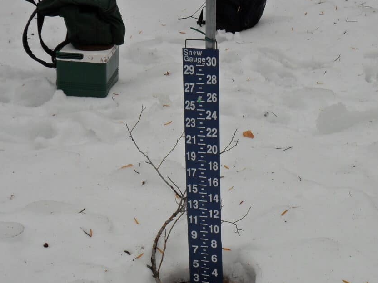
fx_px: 819
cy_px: 180
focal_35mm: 75
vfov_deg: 19.6
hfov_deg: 26.0
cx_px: 214
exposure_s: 1/500
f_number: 5
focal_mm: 9.3
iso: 100
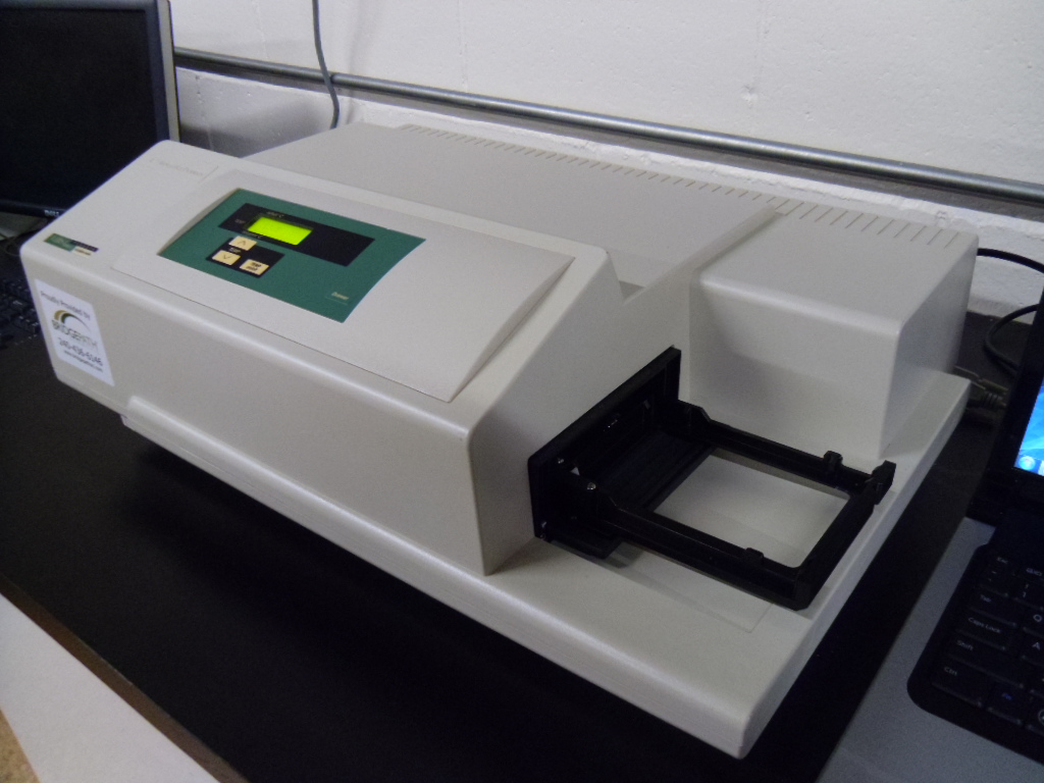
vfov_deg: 45.4
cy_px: 392
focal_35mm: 31
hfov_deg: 58.4
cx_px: 522
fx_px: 935
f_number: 3.3
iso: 400
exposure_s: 1/38
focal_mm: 5.6
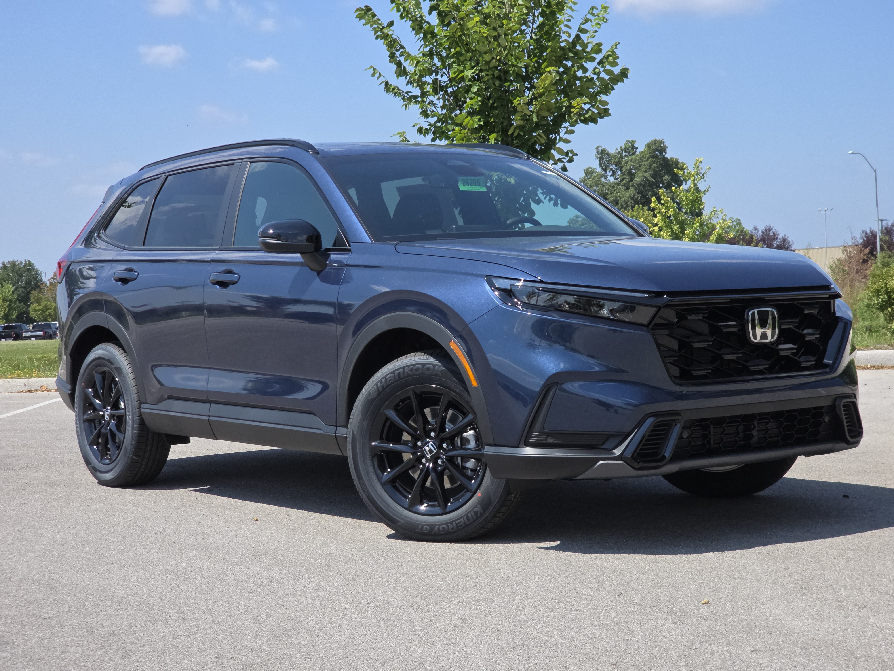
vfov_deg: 21.3
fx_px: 1782
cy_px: 336
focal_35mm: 69
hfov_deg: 28.2
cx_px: 447
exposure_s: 1/1770
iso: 50
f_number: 2.4
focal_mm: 7.9
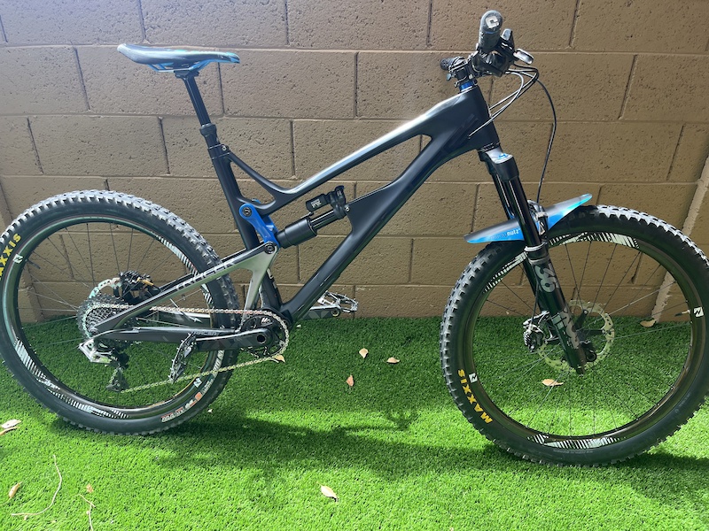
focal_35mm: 26
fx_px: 533
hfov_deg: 67.3
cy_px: 266
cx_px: 354
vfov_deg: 53.1
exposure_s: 1/138
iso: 50
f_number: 1.6
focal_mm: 5.1
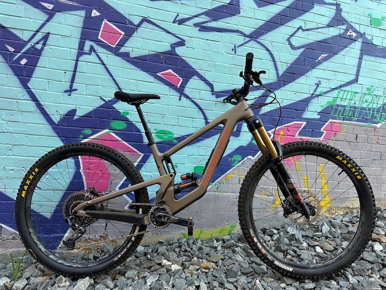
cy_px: 145
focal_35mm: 24
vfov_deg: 56.8
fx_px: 268
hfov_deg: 71.6
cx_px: 193
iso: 80
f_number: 1.78
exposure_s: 1/477
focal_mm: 6.86
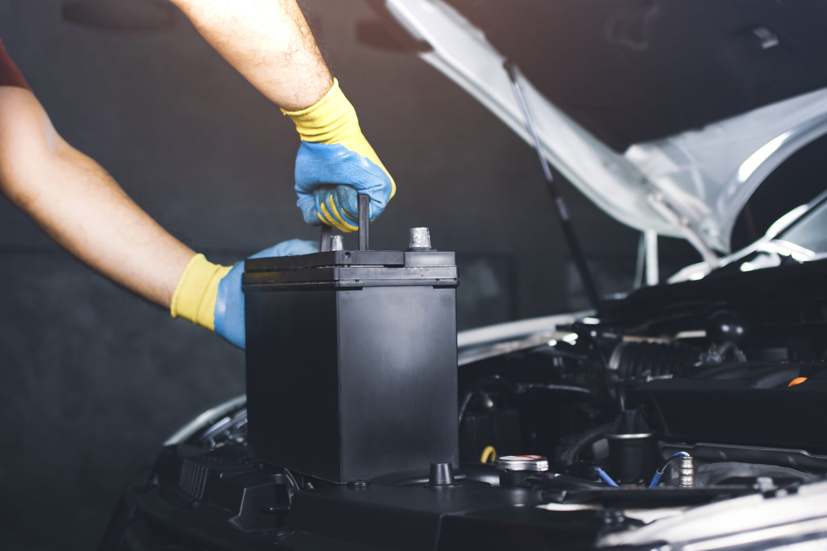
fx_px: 1206
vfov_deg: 25.7
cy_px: 276
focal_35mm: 52
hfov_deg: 37.9
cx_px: 414
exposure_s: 1/60
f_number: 2.8
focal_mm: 35
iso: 400
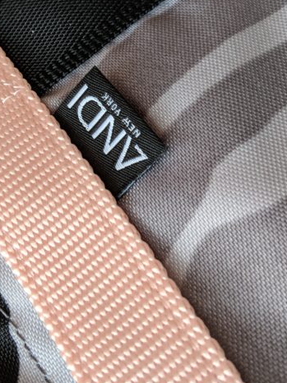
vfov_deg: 32.5
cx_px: 104
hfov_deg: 25.1
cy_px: 89
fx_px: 642
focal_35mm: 58
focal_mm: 4.44
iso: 116
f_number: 1.8
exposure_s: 1/120
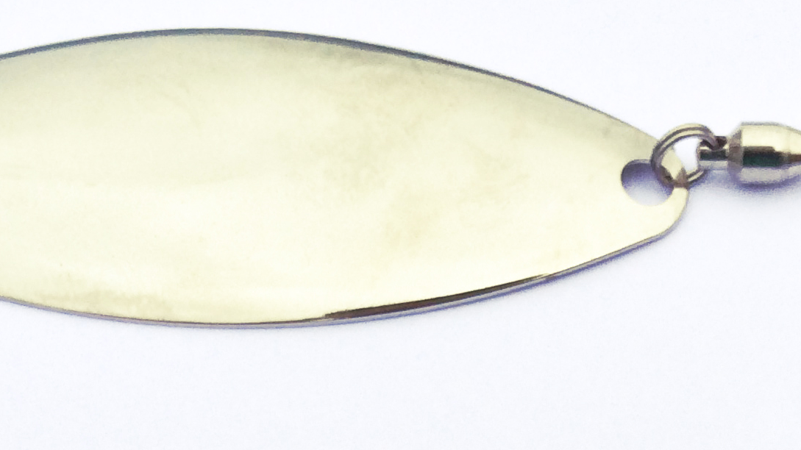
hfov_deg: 21.5
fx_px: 2081
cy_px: 868
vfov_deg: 11.3
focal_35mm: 98
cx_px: 634
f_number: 2.2
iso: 32
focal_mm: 4.12
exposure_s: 1/2415
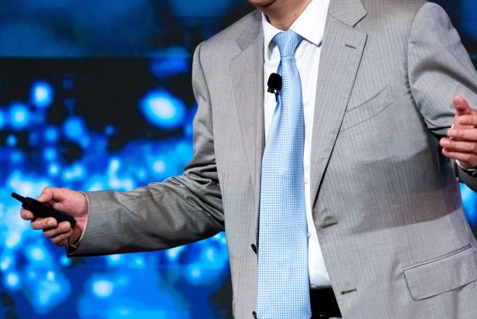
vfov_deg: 1.5
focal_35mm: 947
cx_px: 203
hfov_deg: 2.2
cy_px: 68
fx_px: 12553
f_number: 6.3
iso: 2500
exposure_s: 1/400
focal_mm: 571
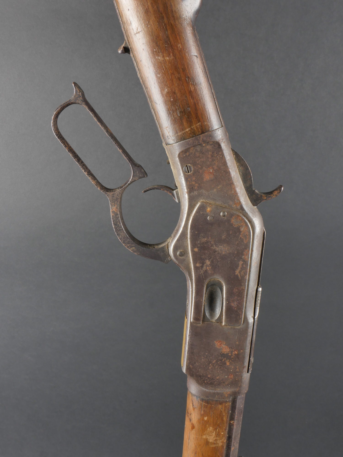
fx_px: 476
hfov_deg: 39.7
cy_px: 228
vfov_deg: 51.4
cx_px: 172
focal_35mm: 36
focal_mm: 18
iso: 200
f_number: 16
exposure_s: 1/160
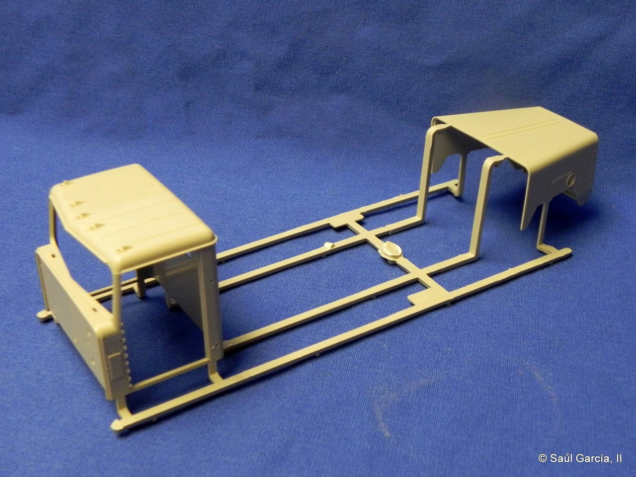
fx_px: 955
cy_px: 238
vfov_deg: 28.0
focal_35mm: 52
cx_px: 318
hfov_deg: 36.8
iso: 400
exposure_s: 1/28.8
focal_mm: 9.2
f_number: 3.5
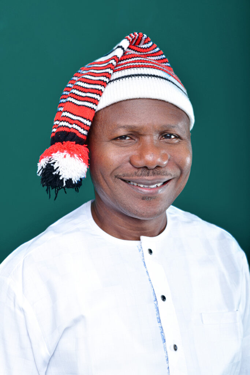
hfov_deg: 16.1
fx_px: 885
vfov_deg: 23.9
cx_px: 125
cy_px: 188
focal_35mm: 85
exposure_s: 1/250
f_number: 6.3
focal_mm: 85
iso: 100
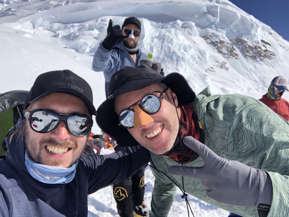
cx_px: 144
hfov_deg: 56.8
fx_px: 267
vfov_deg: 44.2
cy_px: 108
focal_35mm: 32
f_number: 2.2
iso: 20
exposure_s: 1/1011
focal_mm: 2.87
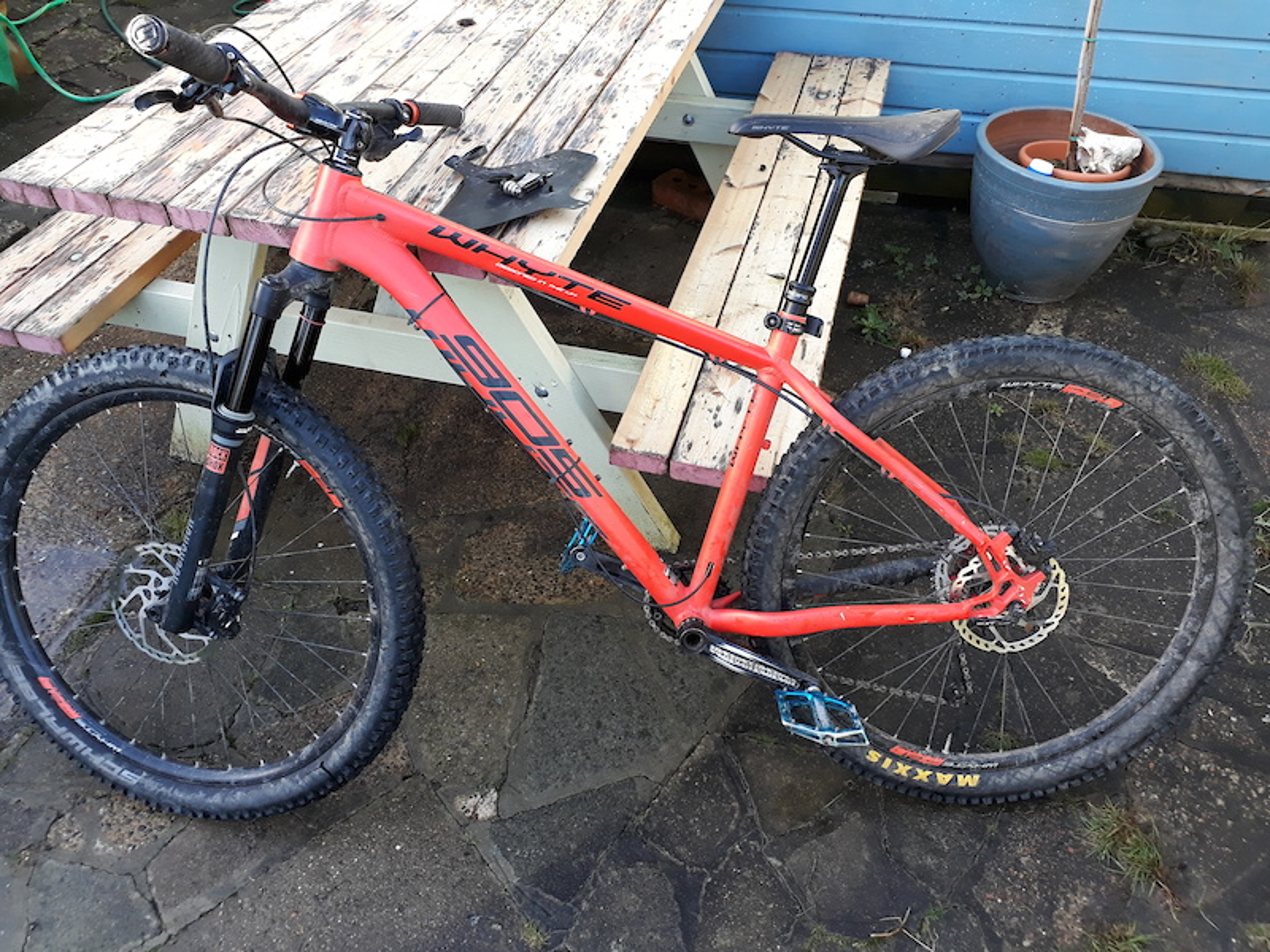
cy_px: 476
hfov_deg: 65.3
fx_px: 991
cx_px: 635
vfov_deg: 51.4
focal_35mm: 27
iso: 80
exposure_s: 1/100
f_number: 1.9
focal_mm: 3.6
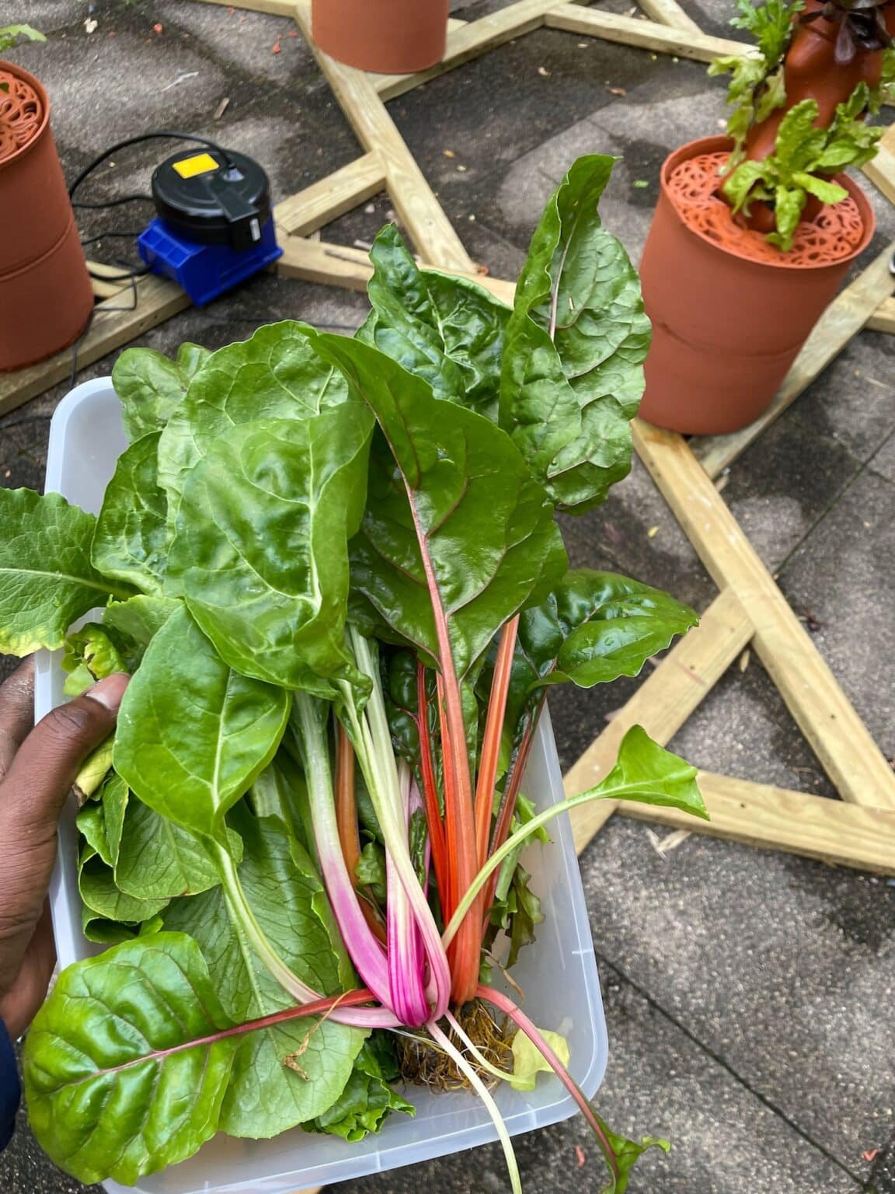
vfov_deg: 67.3
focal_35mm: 26
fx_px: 896
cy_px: 597
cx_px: 448
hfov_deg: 53.1
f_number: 1.6
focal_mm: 4.2
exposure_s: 1/121
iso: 50
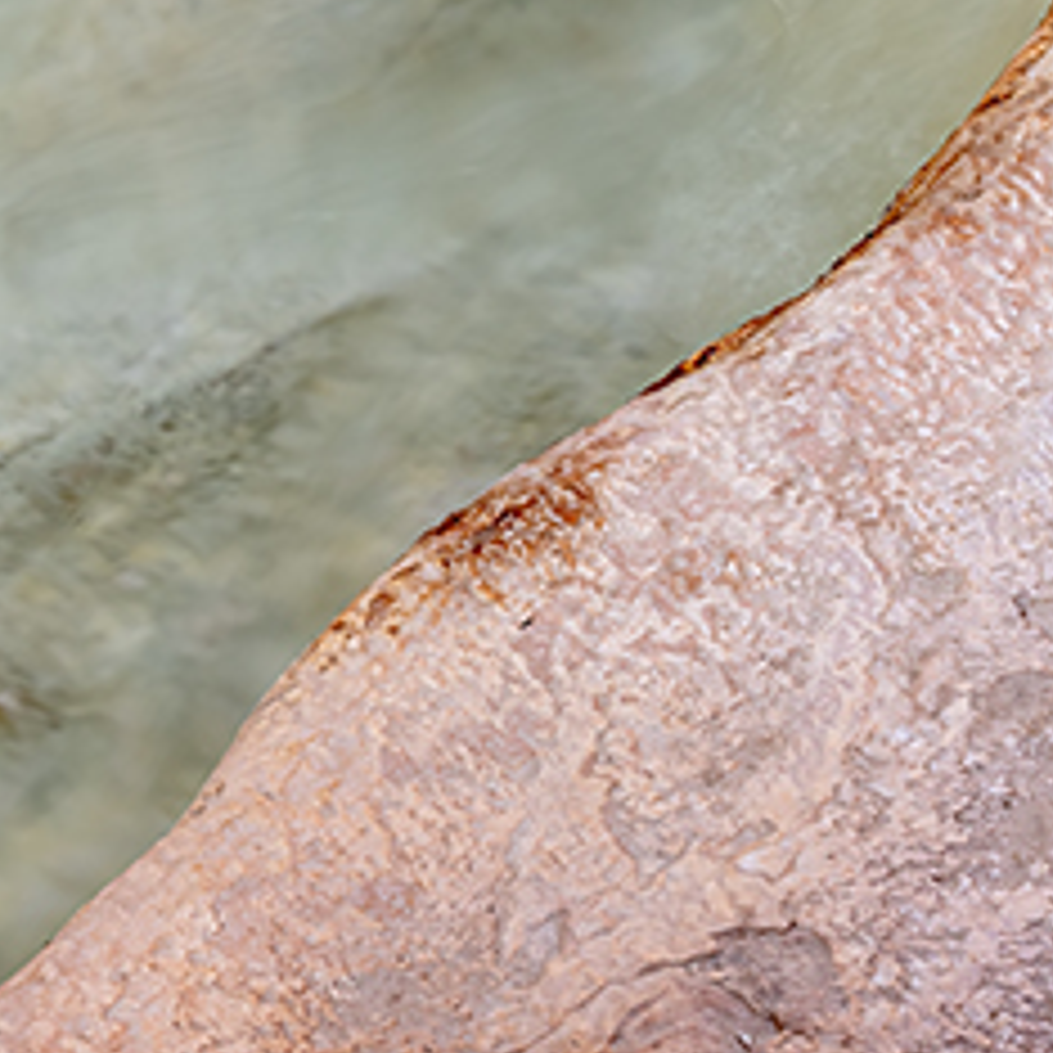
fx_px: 4508
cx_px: -122
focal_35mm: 131
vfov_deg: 13.0
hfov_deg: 13.1
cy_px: -144
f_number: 16
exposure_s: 1/2.5
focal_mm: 30
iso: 100
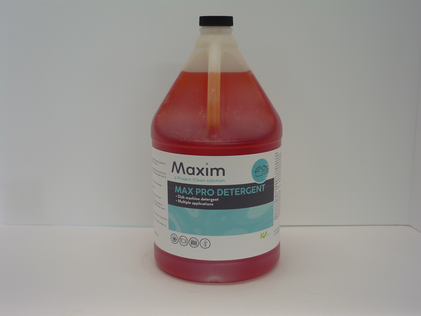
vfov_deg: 32.9
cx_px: 210
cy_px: 158
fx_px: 535
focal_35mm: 44
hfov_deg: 42.9
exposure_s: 1/40
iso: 100
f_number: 3
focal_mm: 7.2
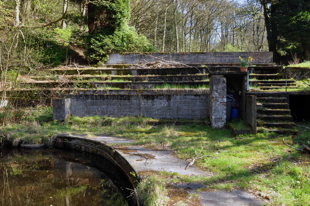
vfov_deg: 39.9
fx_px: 284
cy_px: 103
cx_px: 155
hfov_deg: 57.3
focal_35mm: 33
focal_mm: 22
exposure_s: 1/60
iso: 400
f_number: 9
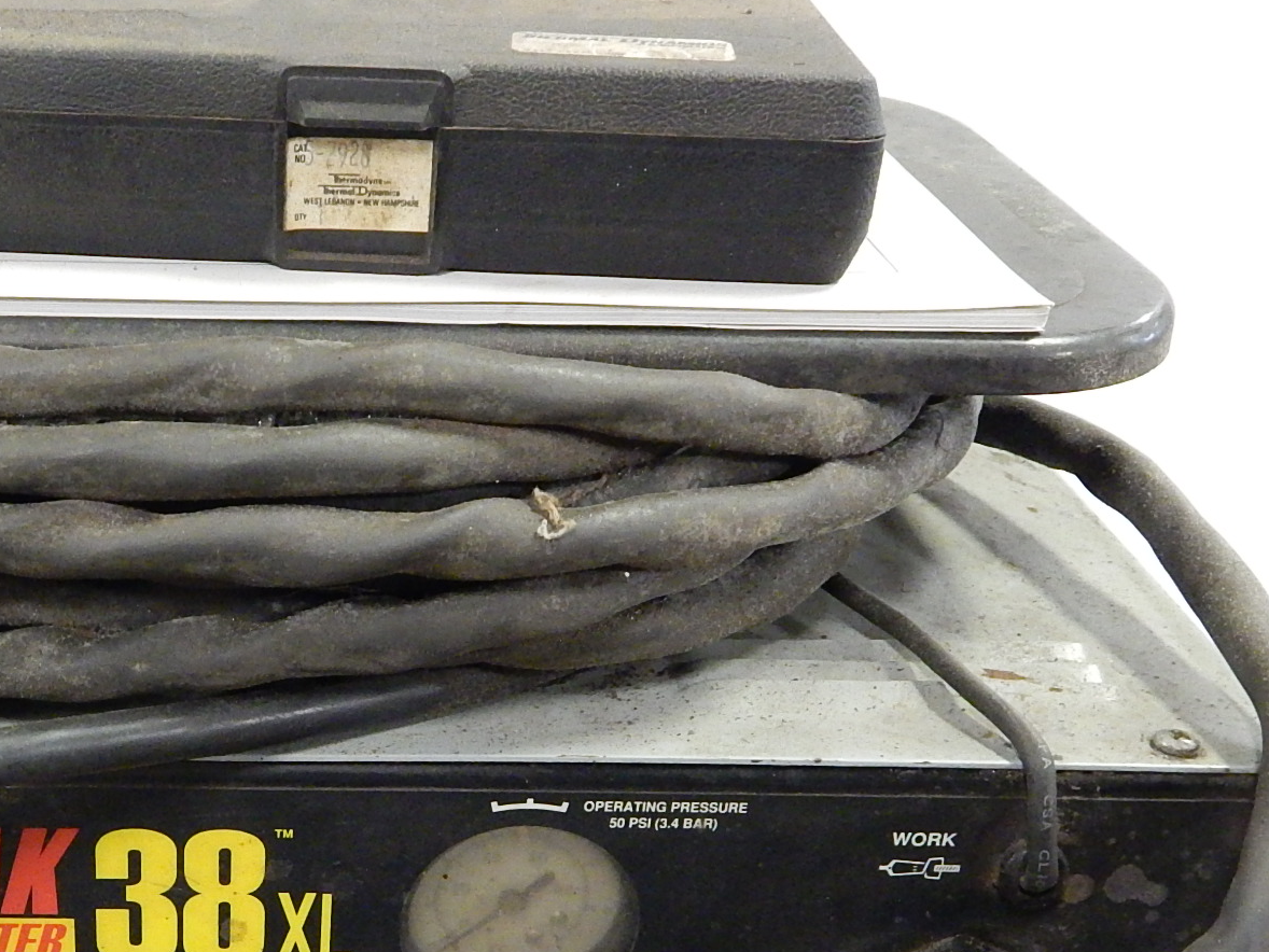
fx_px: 1980
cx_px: 237
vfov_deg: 26.8
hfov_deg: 34.4
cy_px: 686
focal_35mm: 54
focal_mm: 5.1
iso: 200
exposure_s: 1/10
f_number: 3.2
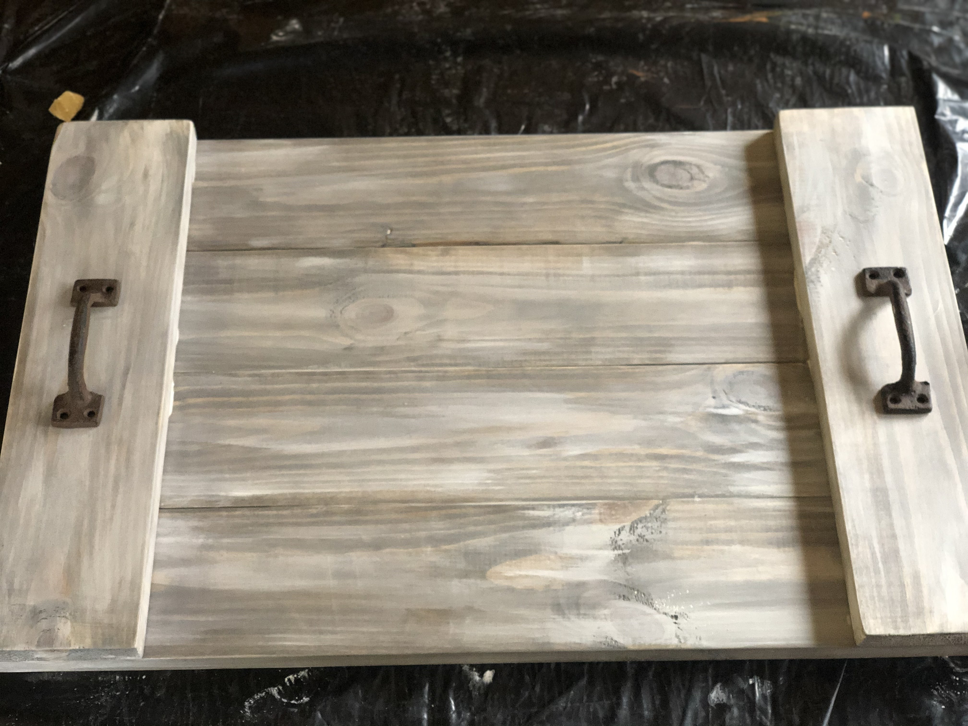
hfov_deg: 36.8
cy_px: 363
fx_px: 1454
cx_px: 484
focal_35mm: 52
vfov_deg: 28.0
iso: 160
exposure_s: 1/24
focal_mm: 6
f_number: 2.4
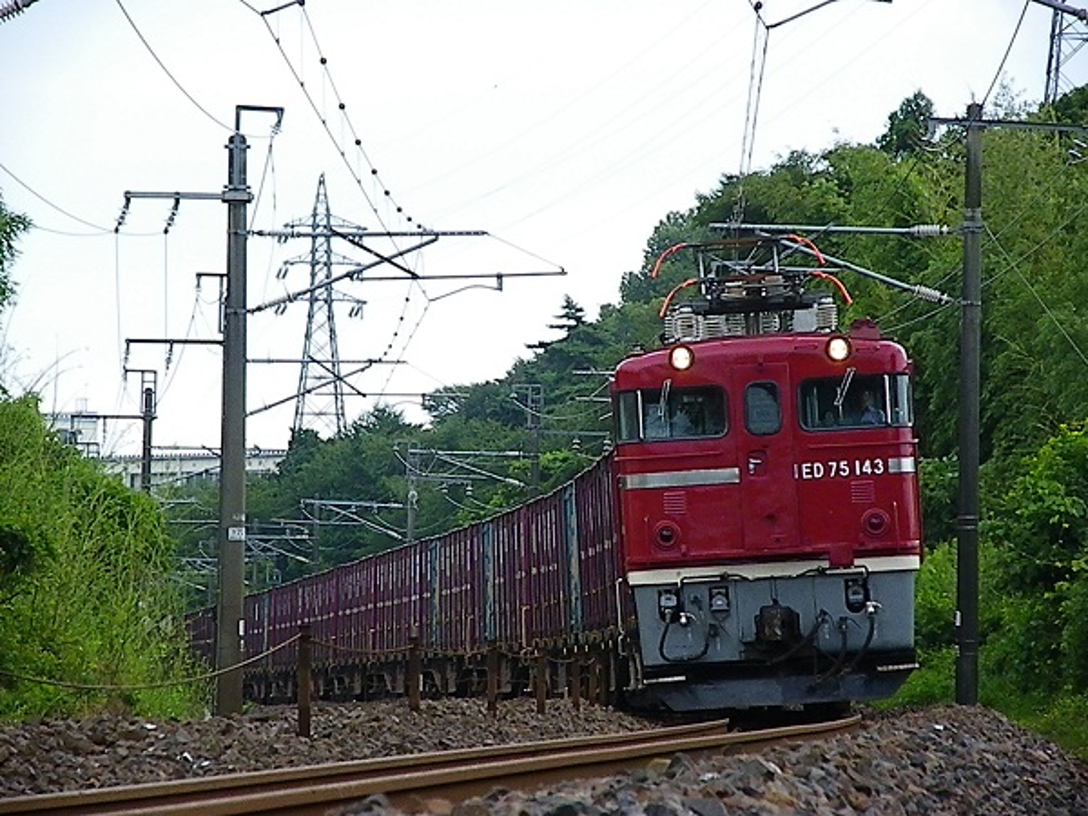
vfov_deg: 4.6
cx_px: 544
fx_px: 10121
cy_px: 408
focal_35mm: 322
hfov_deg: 6.2
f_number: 5.6
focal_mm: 56.9
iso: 400
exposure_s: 1/800
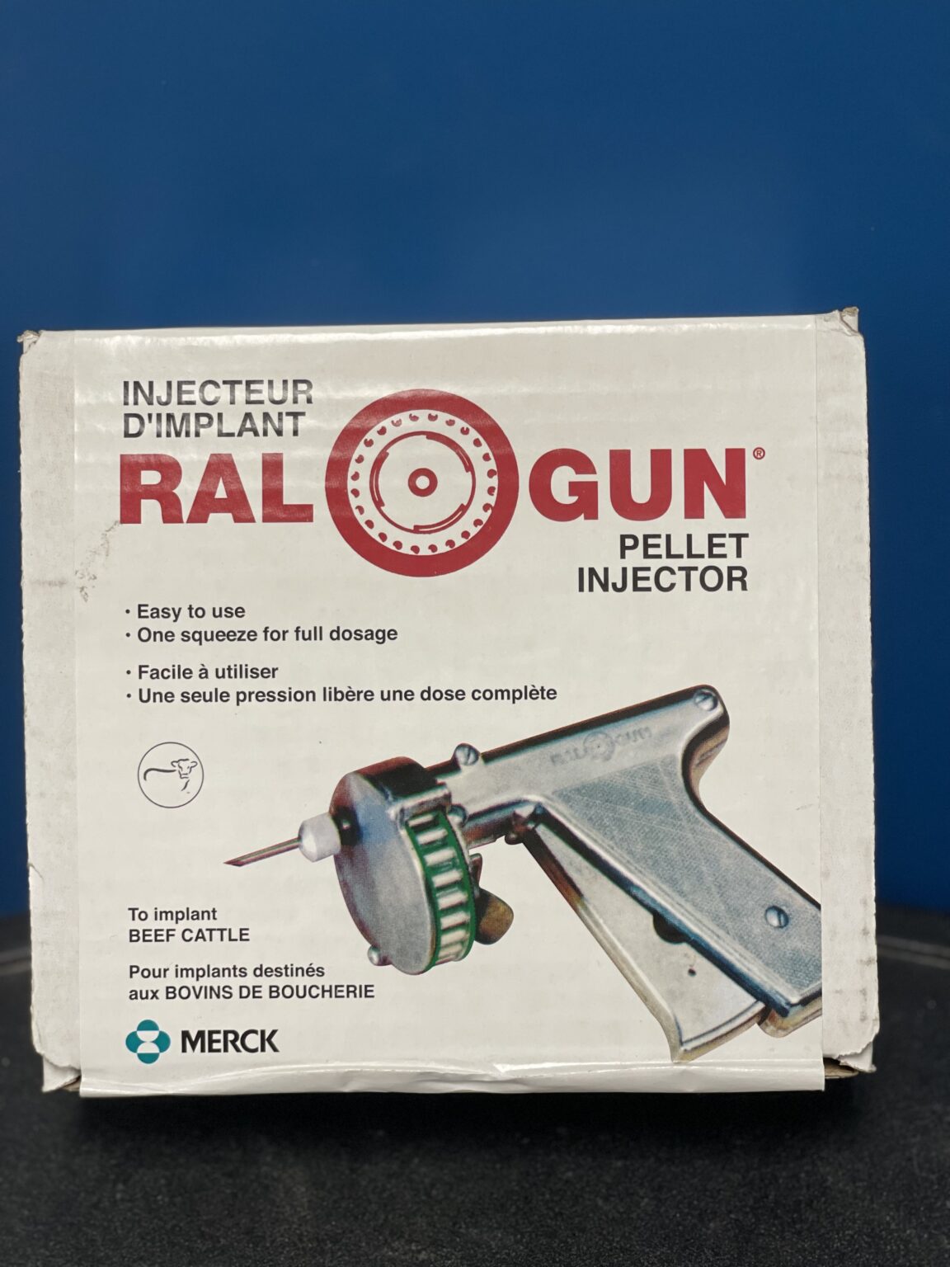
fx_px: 2342
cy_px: 634
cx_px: 475
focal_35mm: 64
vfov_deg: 30.3
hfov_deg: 22.9
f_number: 2.2
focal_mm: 7.5
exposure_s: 1/63
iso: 100
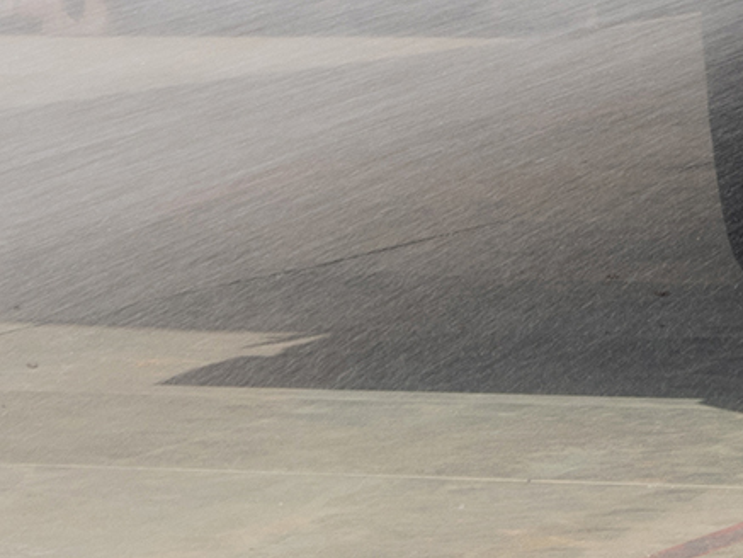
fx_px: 7364
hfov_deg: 5.5
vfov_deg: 4.3
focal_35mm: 343
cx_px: 1979
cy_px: -502
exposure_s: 1/200
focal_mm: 52
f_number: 13
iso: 250
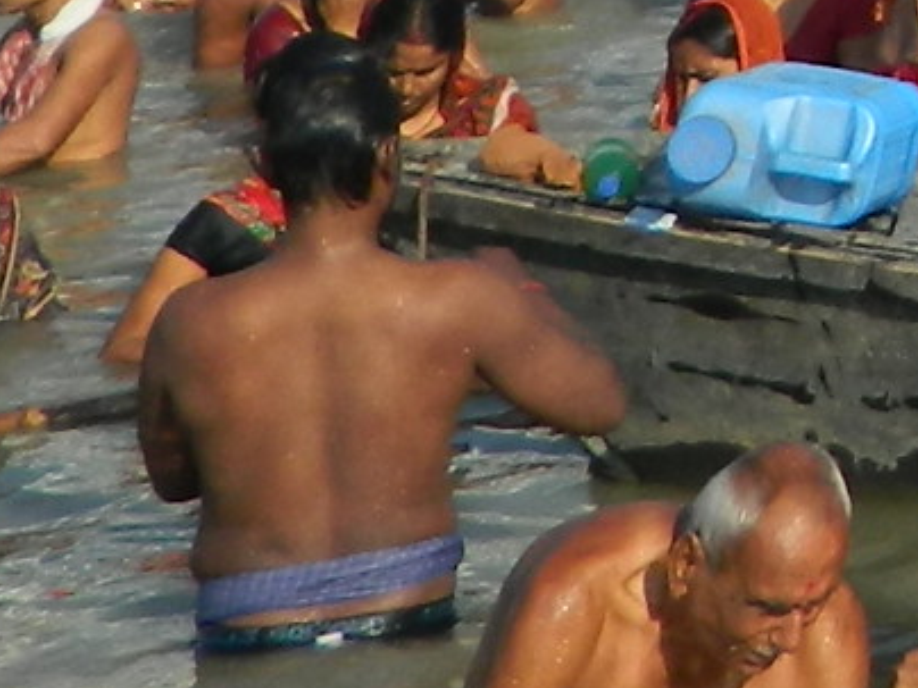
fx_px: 5277
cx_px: 2879
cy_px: -1285
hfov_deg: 8.2
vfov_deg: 6.8
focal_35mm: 199
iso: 80
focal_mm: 5.6
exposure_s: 1/160
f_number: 9.1
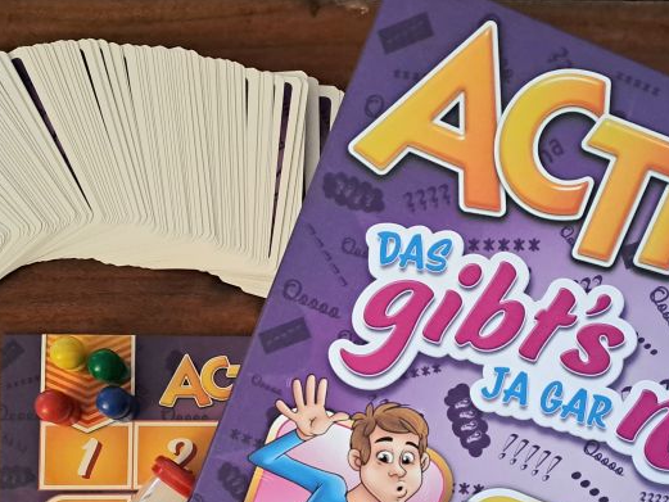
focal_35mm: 48
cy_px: 438
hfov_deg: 39.6
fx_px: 928
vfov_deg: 29.2
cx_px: 351
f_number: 1.8
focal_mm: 4.65
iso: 800
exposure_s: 1/20
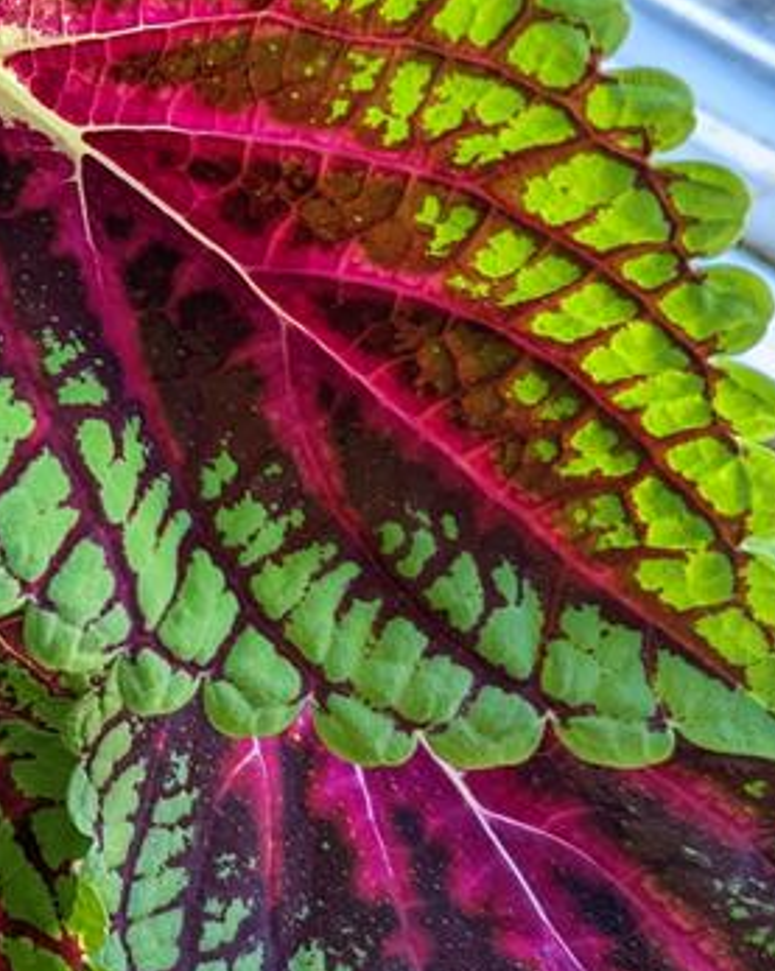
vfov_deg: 24.7
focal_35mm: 76
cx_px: -235
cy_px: 207
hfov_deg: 18.7
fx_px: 2182
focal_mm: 4.38
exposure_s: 1/46.9
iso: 32
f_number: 1.73
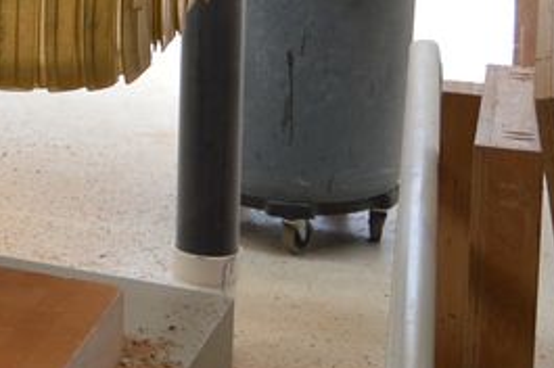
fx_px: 1921
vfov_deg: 10.4
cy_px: -276
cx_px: -455
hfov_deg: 14.4
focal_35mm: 125
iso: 400
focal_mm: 21
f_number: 5
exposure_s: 1/100
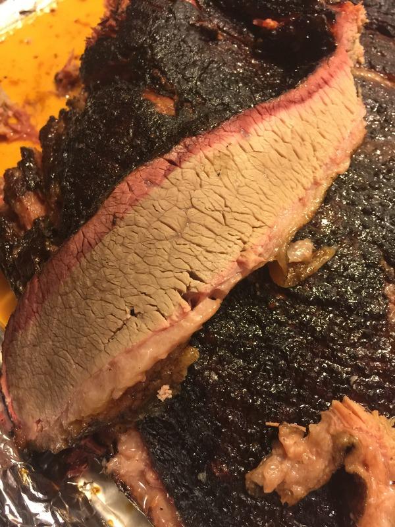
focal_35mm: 29
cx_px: 198
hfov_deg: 48.2
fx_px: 441
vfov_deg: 61.7
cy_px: 264
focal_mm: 4.15
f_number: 2.2
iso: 80
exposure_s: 1/15
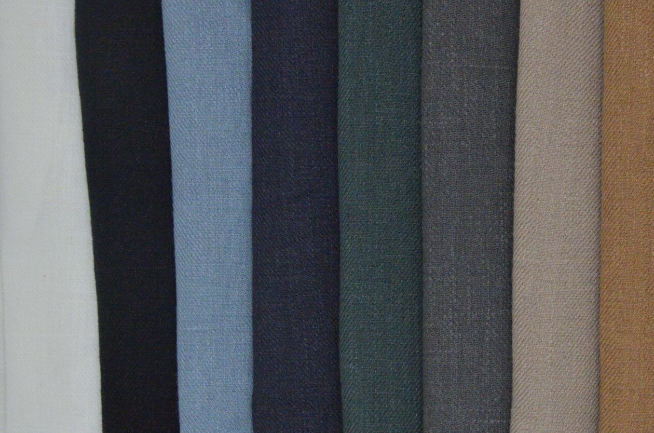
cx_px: 522
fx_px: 1414
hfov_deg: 25.6
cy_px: 261
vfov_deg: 17.4
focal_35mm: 78
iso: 5000
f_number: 6.7
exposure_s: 1/6000
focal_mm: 32
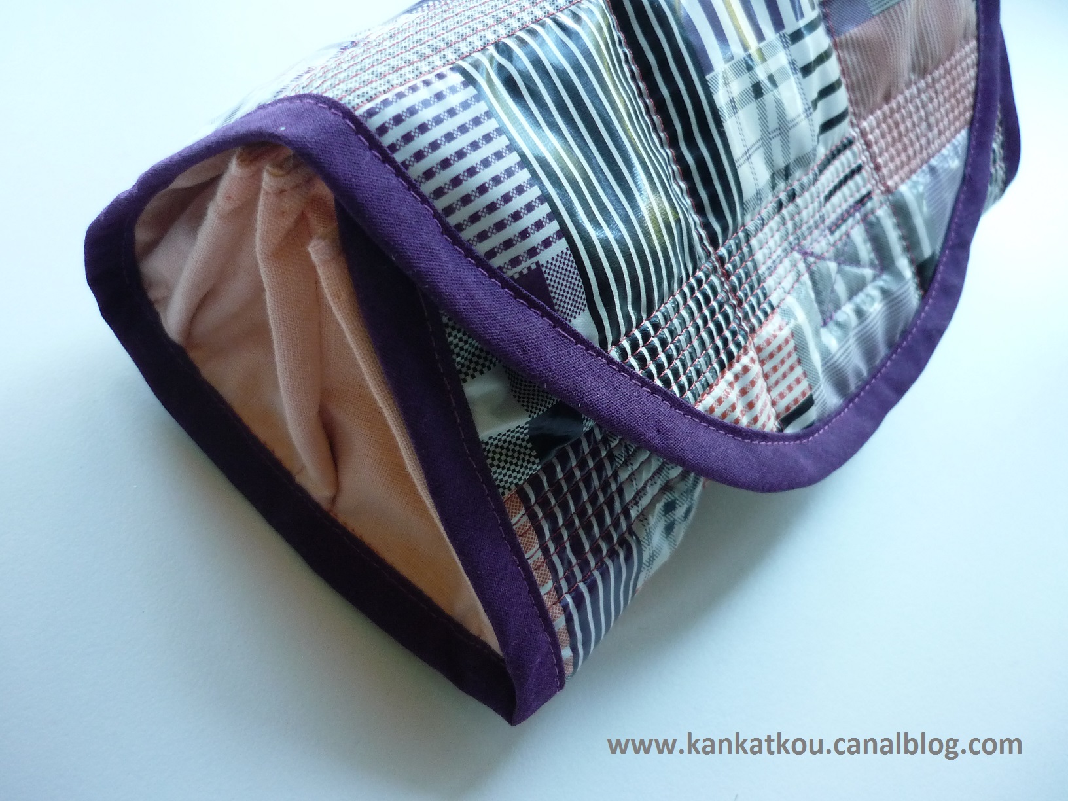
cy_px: 400
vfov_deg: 42.9
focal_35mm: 33
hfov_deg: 55.4
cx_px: 534
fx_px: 1018
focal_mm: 5.5
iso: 250
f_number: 2.8
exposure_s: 1/30
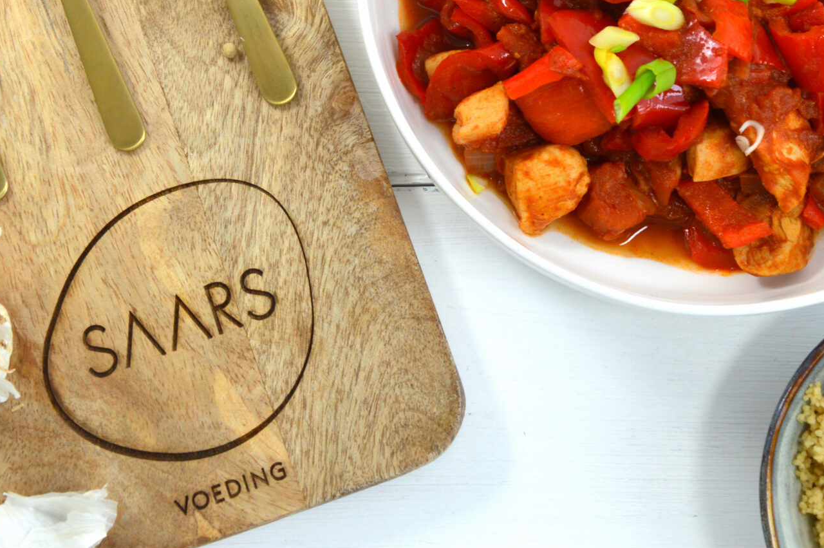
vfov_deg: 17.1
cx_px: 415
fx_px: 1784
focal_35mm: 78
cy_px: 11
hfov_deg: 26.0
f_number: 5.6
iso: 100
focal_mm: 26
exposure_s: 1/125
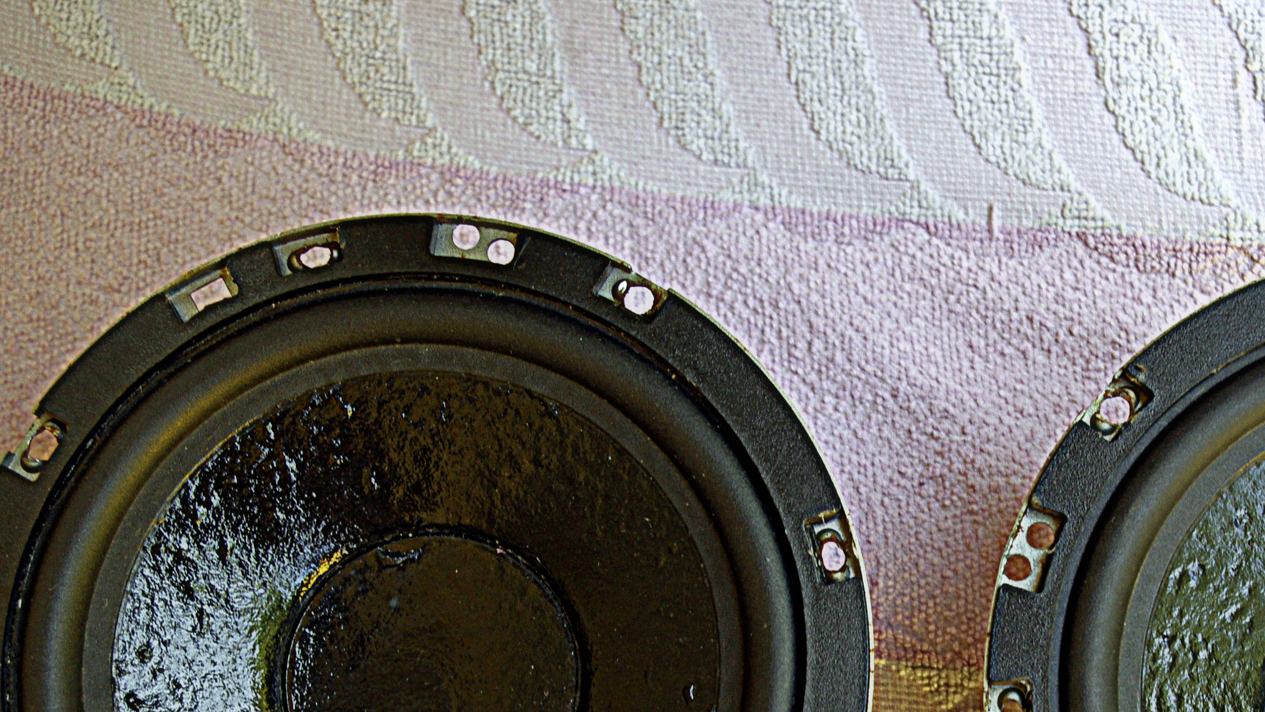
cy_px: 710
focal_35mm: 61
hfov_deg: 33.8
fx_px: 2046
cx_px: 906
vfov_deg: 19.2
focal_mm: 23.13
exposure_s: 1/60
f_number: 5
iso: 200
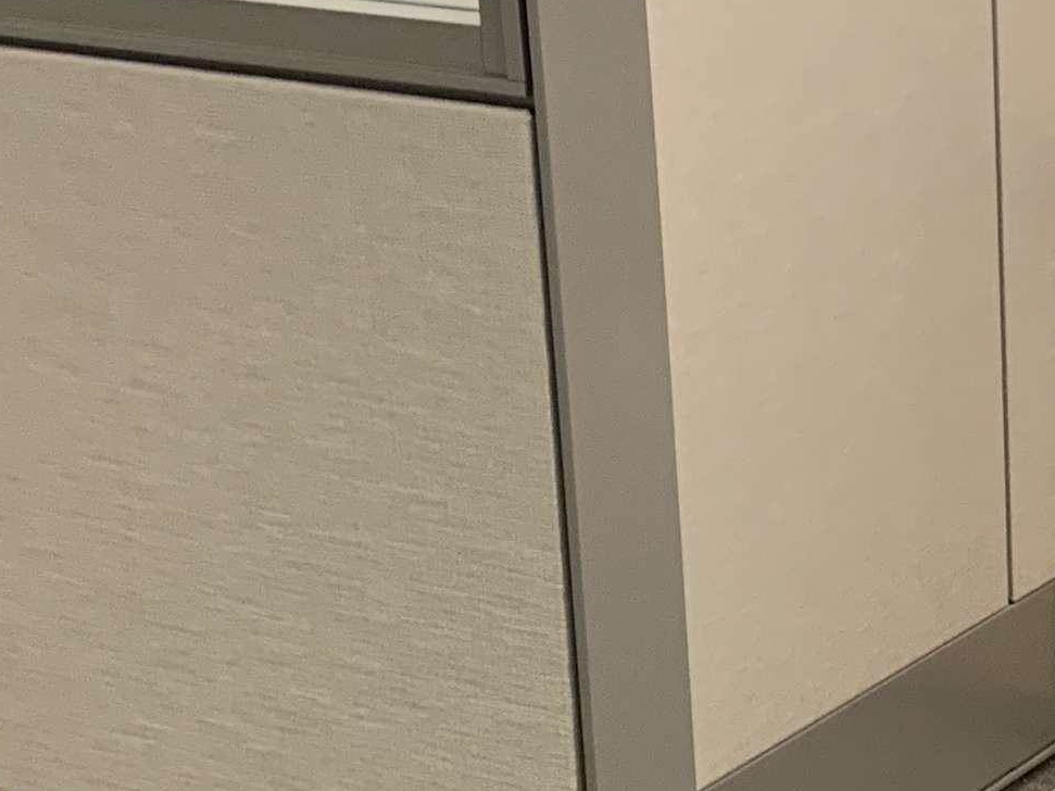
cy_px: 620
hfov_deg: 17.5
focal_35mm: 108
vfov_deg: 13.6
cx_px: 1185
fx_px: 3291
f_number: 1.8
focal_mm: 4.25
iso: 125
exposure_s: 1/60
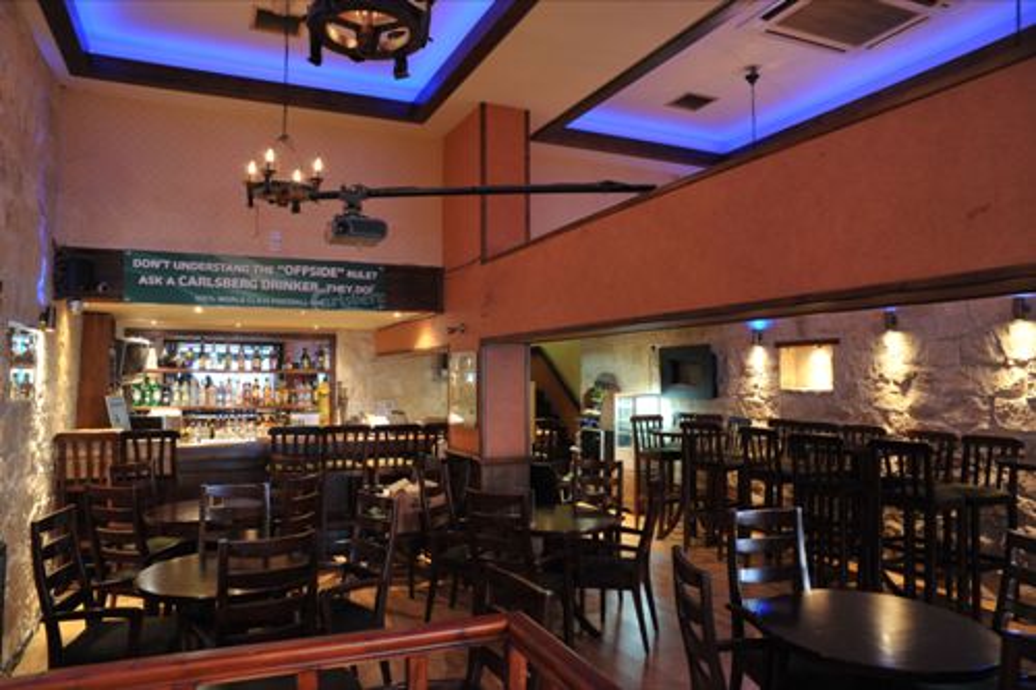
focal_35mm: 24
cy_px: 345
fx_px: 690
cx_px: 518
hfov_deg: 73.8
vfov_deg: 53.1
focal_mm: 24
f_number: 6.3
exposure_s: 1/8
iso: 1600
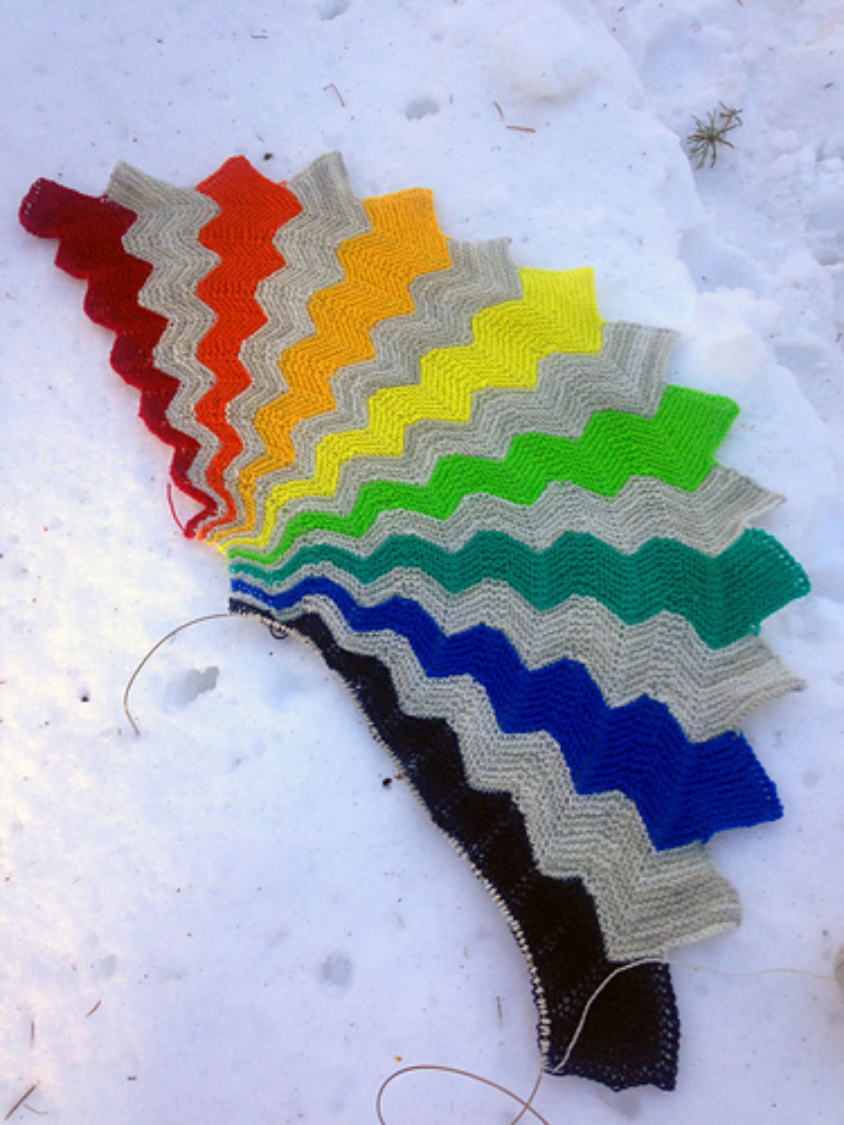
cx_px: 422
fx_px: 1073
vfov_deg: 55.4
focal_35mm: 33
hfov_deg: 42.9
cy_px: 562
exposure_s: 1/132
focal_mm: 4.12
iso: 50
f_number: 2.4
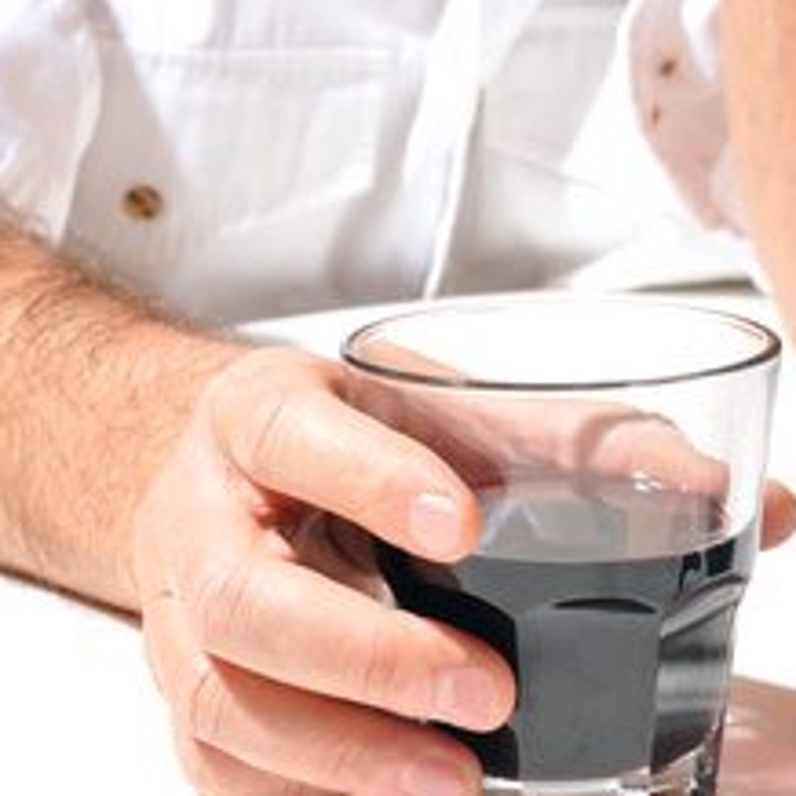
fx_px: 3876
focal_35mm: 149
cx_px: 677
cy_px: 365
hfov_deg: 11.7
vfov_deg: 11.7
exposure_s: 1/160
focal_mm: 60
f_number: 16
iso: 200
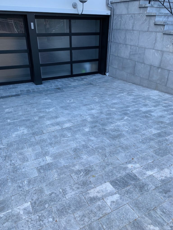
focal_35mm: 26
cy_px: 115
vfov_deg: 67.3
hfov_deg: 53.1
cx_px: 86
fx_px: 173
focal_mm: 4.25
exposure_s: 1/337
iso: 25
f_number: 1.8
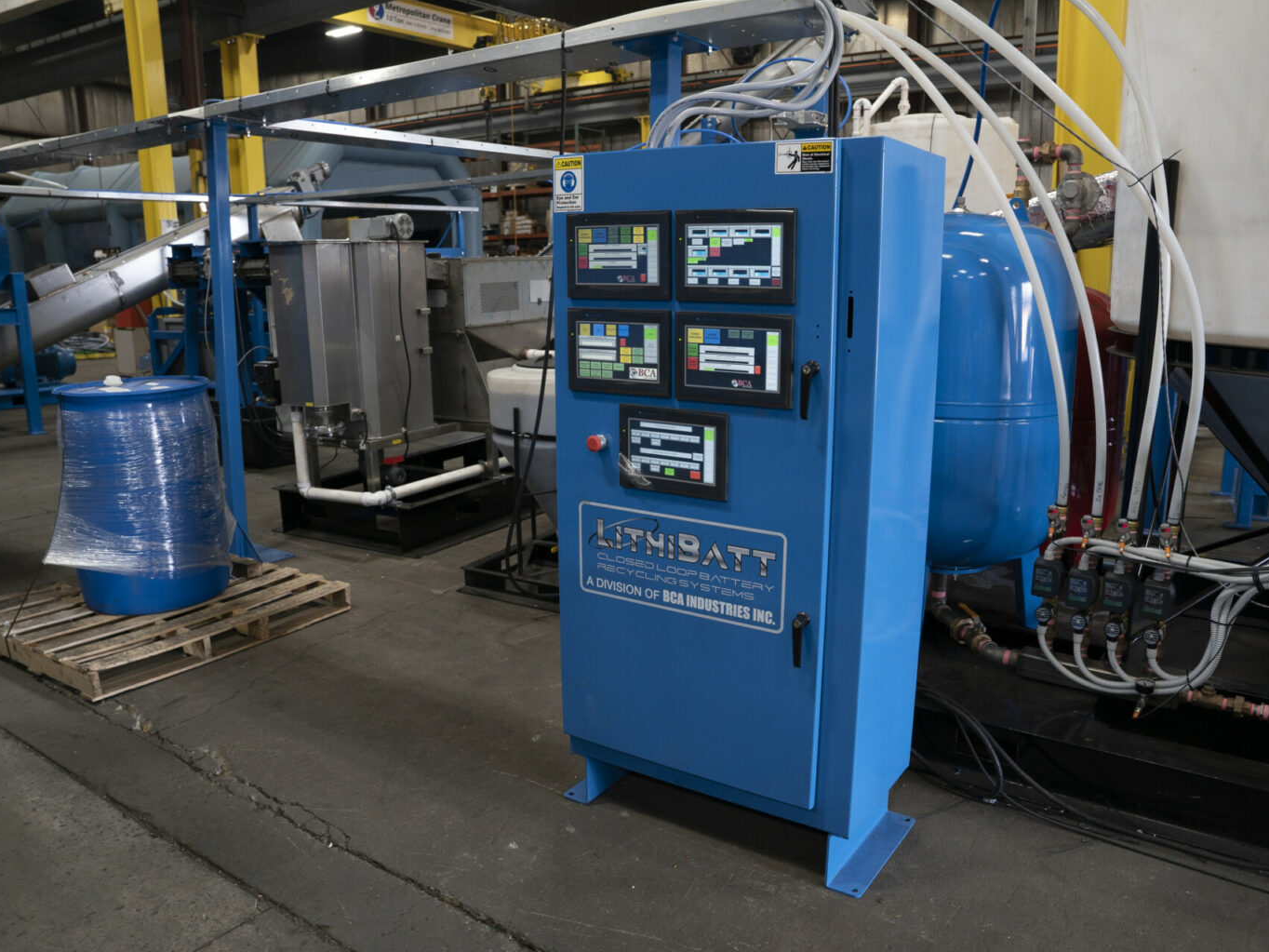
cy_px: 476
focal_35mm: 26
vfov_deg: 53.1
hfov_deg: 67.2
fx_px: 953
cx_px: 679
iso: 500
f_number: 4.5
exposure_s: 1/50
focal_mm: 24
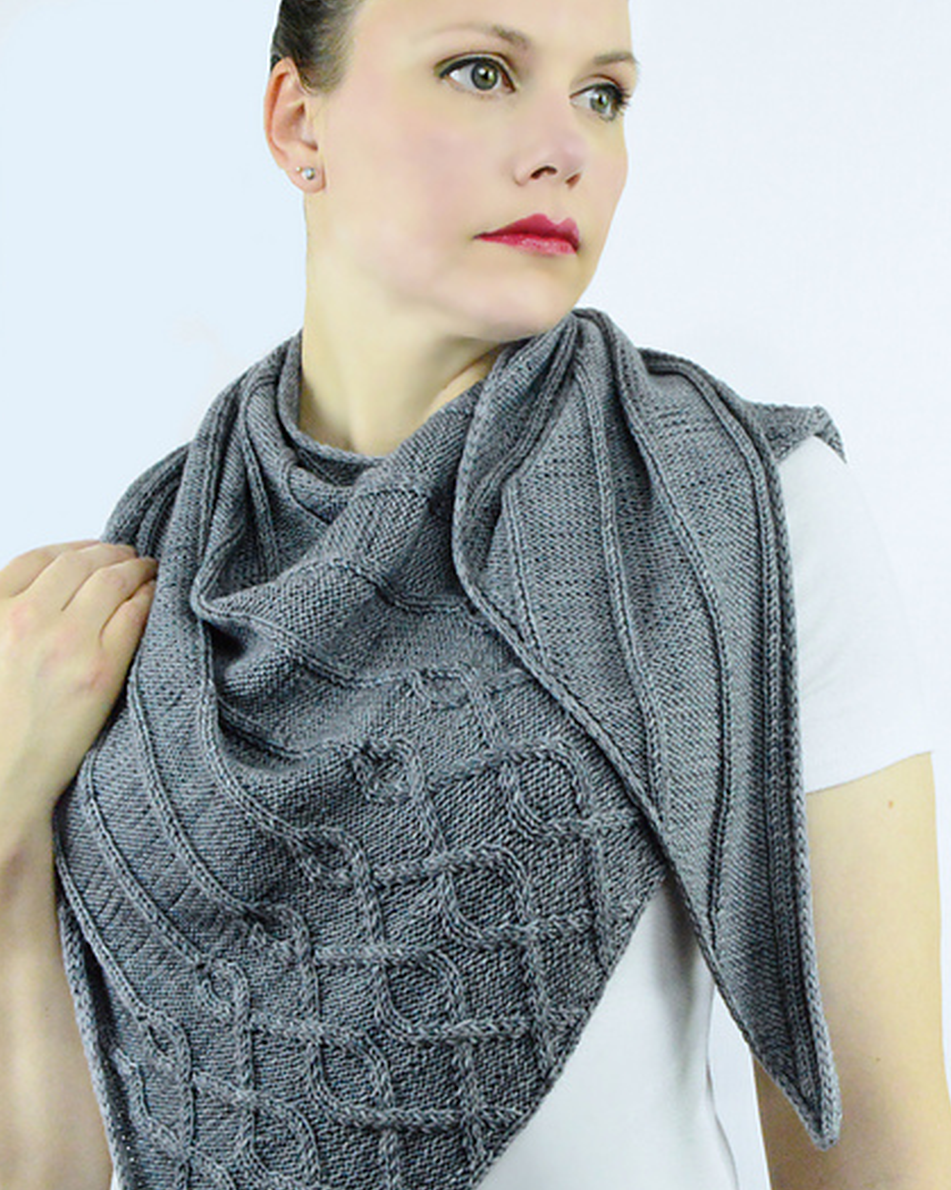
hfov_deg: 27.6
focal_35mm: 55
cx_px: 474
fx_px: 1936
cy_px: 711
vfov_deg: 34.1
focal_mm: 32
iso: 6400
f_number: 20
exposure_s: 1/30
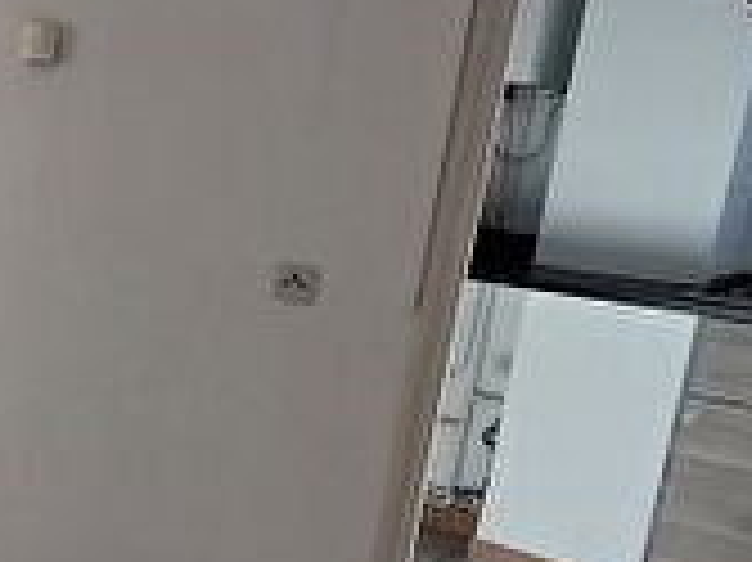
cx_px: -473
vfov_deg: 21.8
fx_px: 1454
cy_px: 371
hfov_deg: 22.1
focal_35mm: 67
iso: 40
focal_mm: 1.64
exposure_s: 1/147
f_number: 2.2
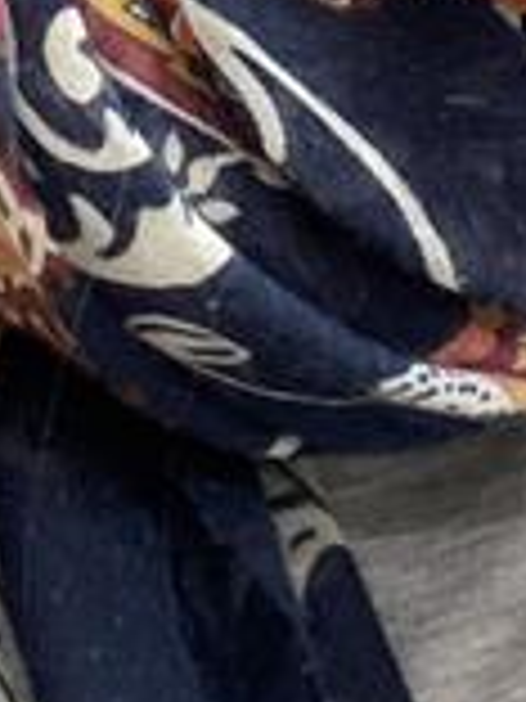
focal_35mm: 135
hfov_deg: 10.9
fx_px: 2735
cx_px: 438
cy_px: -616
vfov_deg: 13.0
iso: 160
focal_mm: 2.71
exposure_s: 1/50
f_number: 2.2
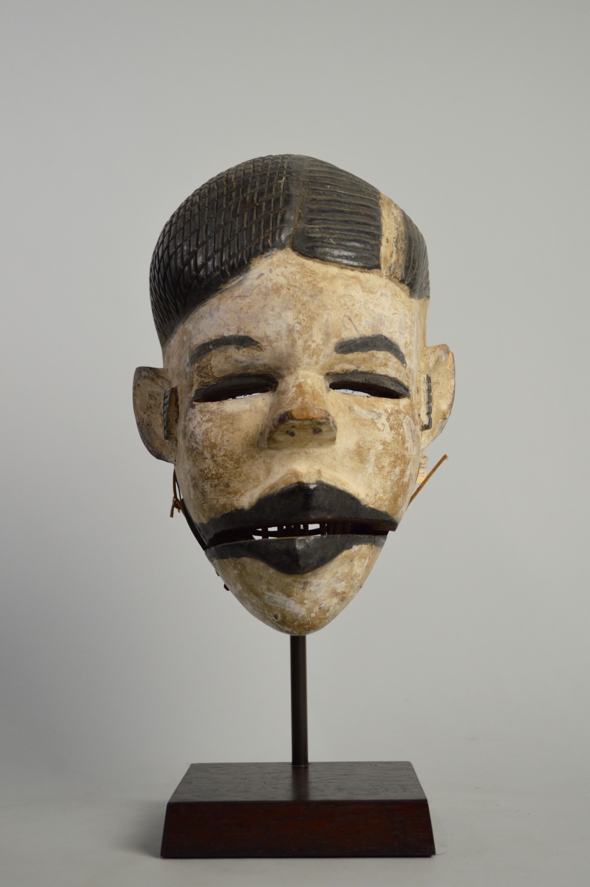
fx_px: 1293
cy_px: 444
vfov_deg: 37.9
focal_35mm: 52
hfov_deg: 25.7
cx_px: 295
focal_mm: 35
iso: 400
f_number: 5
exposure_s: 1/60
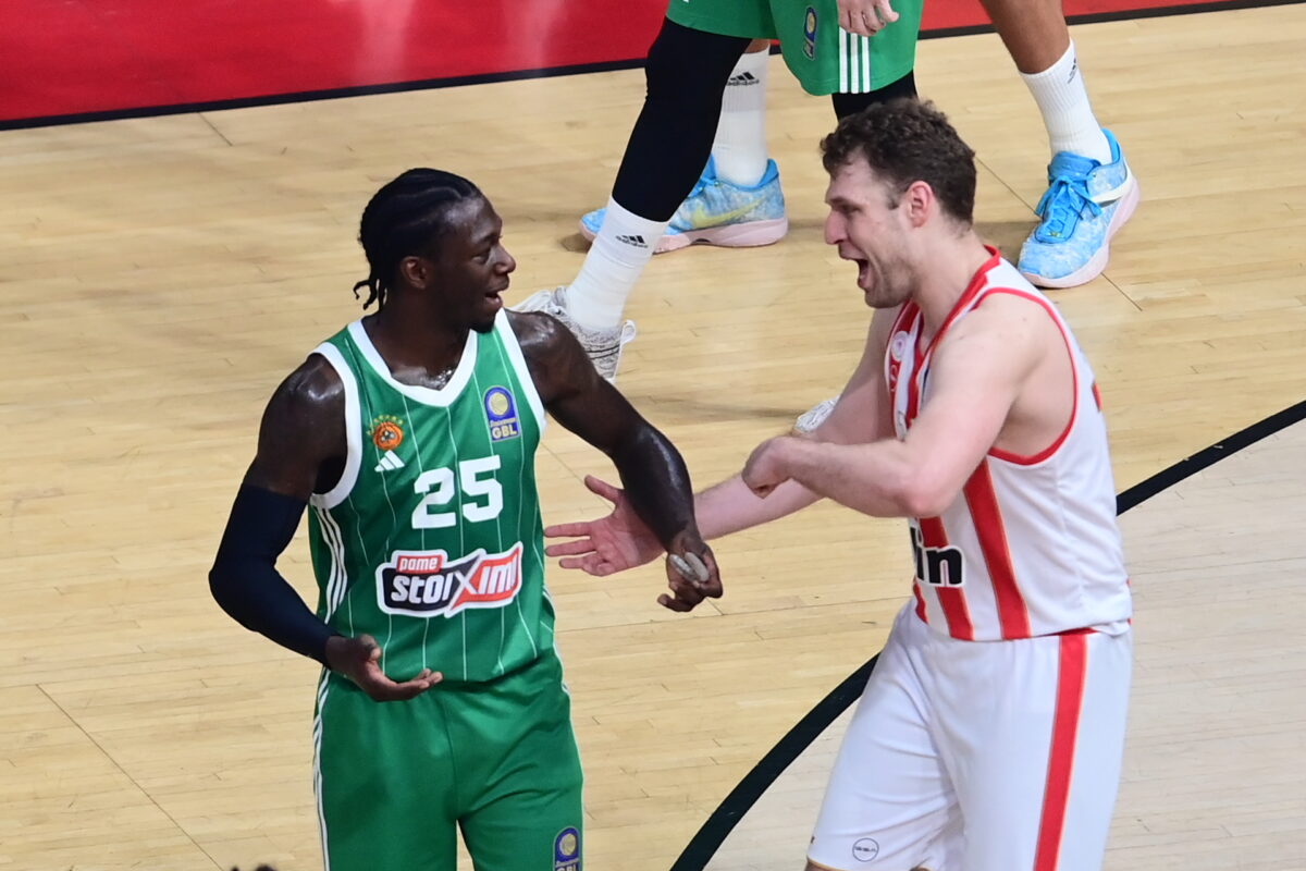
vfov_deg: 3.4
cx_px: 653
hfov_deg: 5.2
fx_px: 14510
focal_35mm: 400
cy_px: 436
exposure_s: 1/1250
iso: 2000
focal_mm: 400
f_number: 3.2
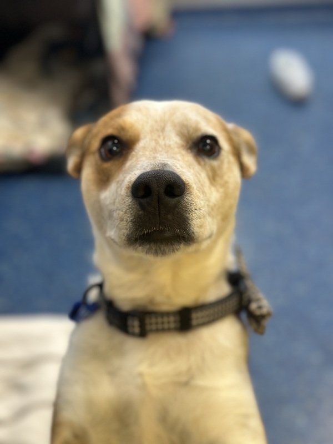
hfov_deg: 30.3
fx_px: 616
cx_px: 166
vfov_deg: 39.7
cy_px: 222
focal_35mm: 48
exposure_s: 1/50
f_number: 1.78
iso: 200
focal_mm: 6.86
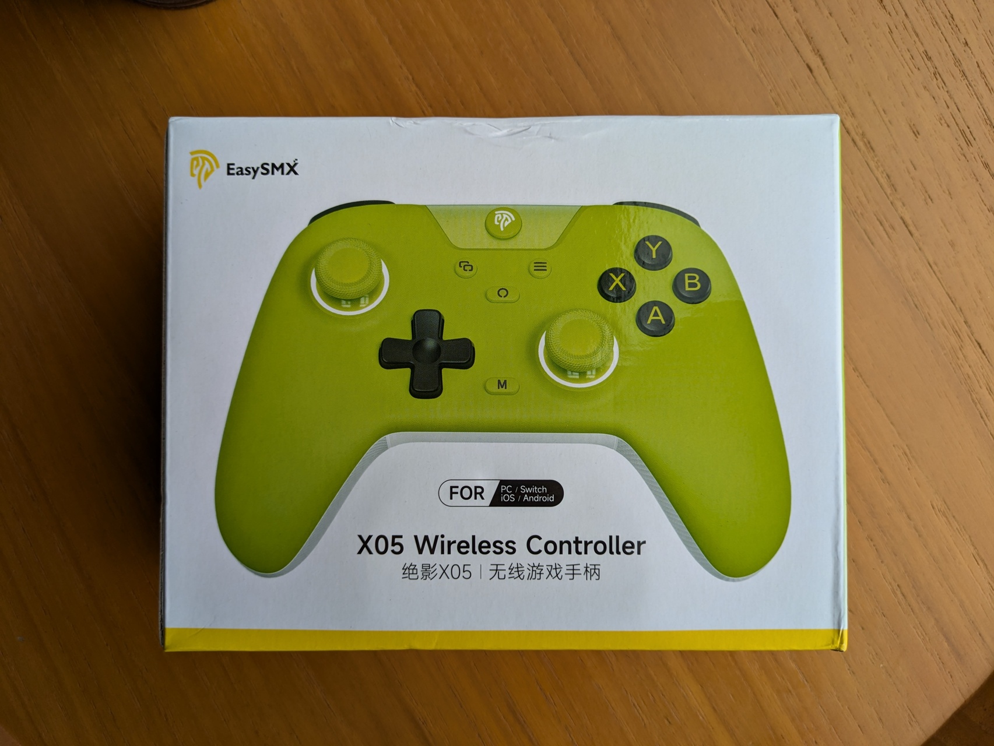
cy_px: 373
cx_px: 497
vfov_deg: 54.9
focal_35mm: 25
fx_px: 718
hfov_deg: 69.4
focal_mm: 5.43
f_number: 1.89
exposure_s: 1/305
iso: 45
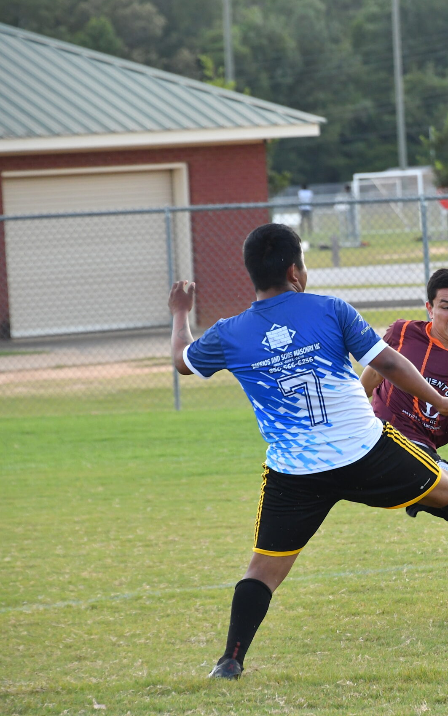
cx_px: 486
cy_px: 359
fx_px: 6069
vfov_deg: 6.8
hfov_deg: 4.2
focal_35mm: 311
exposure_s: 1/800
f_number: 6
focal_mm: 135
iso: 800
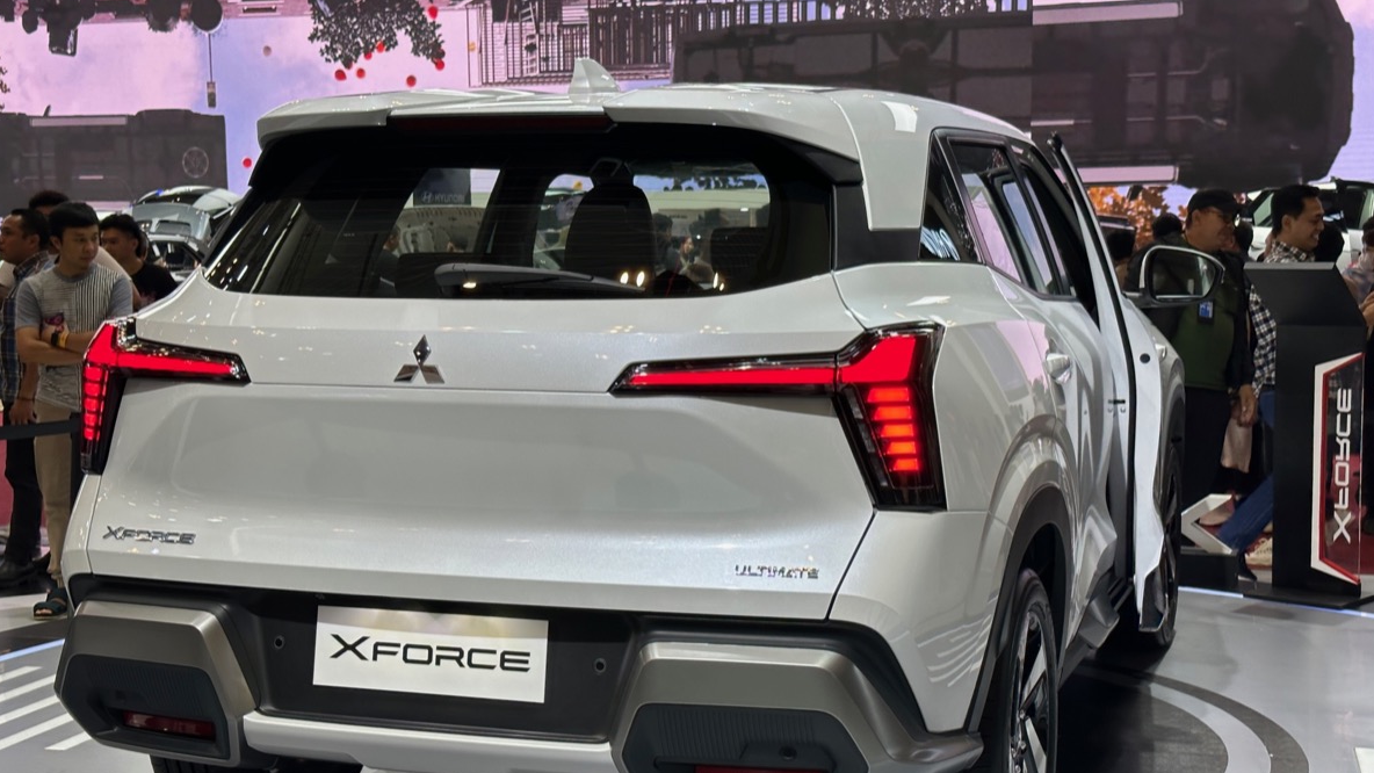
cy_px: 447
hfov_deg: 39.2
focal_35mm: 53
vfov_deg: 22.6
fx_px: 1931
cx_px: 685
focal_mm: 6.86
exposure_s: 1/149
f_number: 1.78
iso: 50
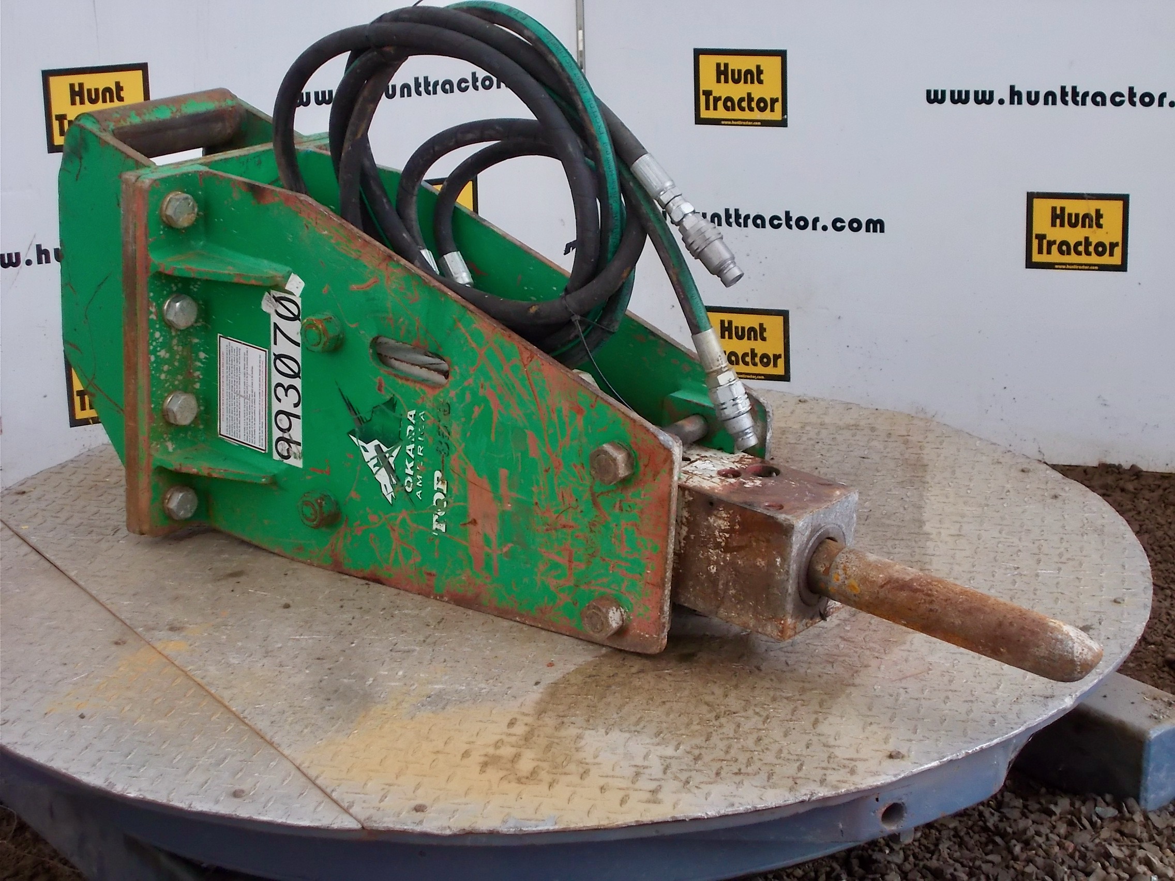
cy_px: 440
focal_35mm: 66
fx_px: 2240
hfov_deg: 29.4
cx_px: 588
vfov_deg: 22.3
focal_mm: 11.8
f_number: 5.3
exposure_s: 1/20
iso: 200
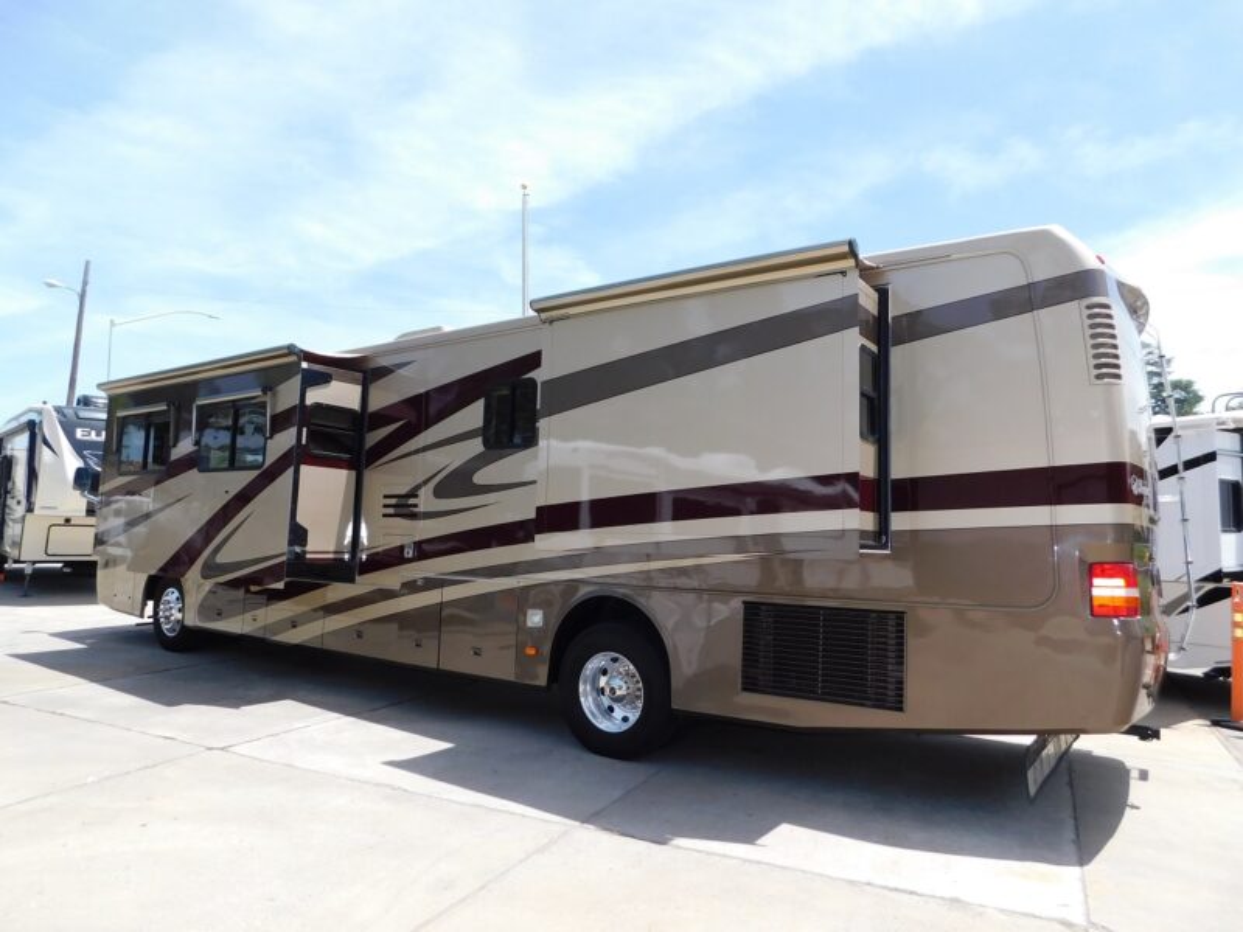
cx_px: 622
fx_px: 826
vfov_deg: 58.9
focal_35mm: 23
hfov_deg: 73.9
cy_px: 466
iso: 125
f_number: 3
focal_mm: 4
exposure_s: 1/800
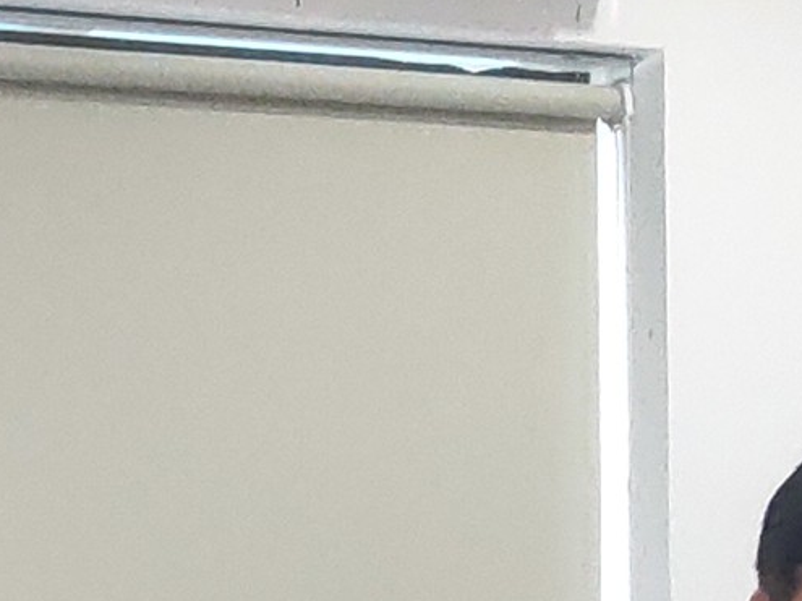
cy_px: 940
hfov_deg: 18.2
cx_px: -240
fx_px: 2339
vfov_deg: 13.6
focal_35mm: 101
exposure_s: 1/100
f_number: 1.7
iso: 266
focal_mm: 4.71
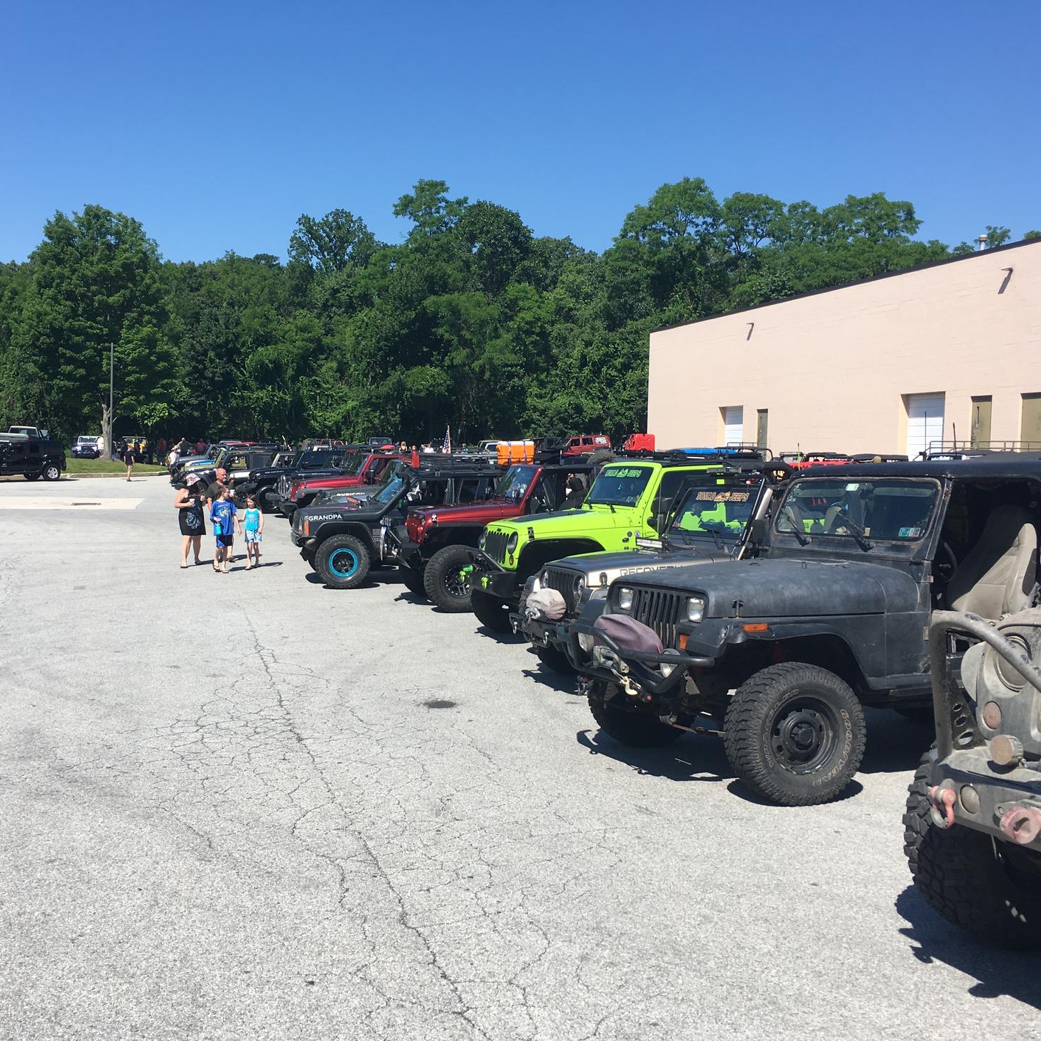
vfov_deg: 47.2
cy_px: 527
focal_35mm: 35
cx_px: 470
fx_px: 1191
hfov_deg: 47.2
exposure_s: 1/1399
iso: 25
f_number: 2.2
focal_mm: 4.15
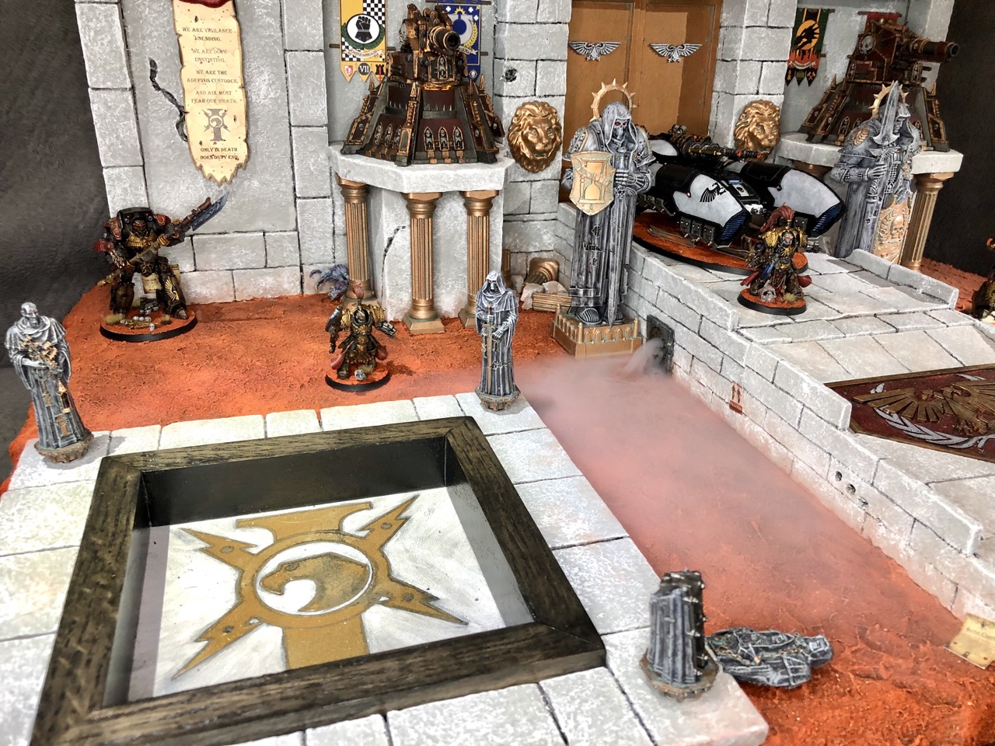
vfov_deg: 49.7
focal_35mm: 28
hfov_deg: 63.4
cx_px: 498
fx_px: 805
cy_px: 373
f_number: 1.8
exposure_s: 1/30
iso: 40
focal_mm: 3.99
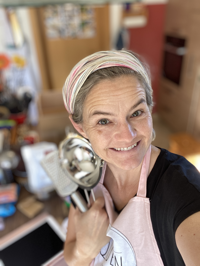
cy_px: 133
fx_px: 231
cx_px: 100
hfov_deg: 46.8
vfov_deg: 60.0
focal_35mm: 30
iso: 100
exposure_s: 1/103
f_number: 2.2
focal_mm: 2.71
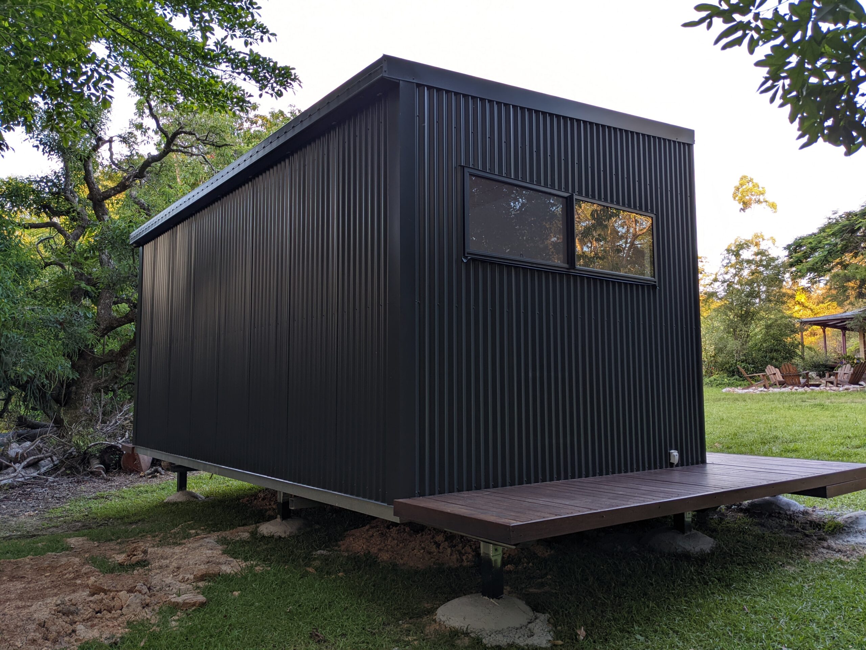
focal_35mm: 27
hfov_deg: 65.3
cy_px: 325
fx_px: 675
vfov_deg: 51.4
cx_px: 433
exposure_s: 1/60.5
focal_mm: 4.38
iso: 32
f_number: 1.73
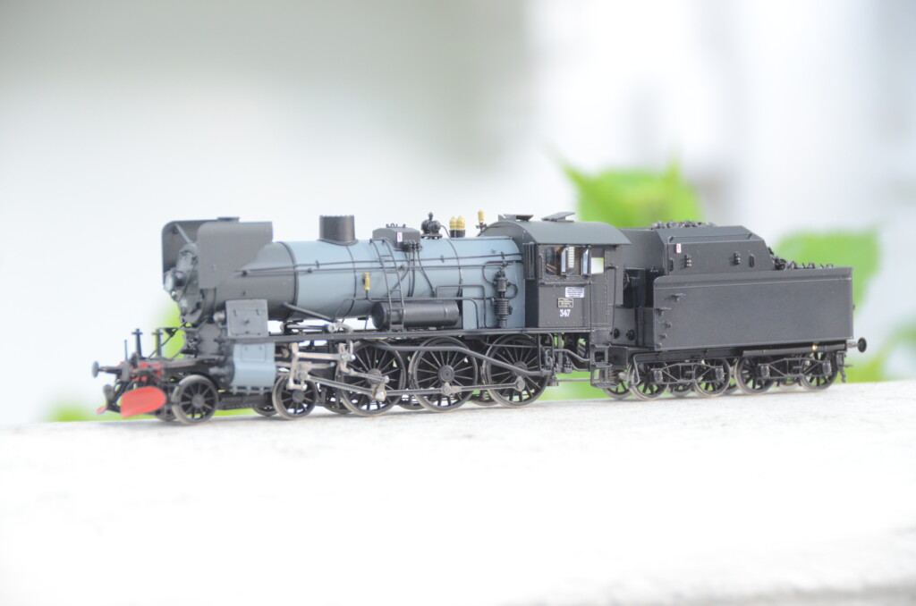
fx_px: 3618
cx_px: 458
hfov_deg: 14.4
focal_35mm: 142
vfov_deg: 9.6
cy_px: 303
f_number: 5.3
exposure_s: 1/125
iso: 1400
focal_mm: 95
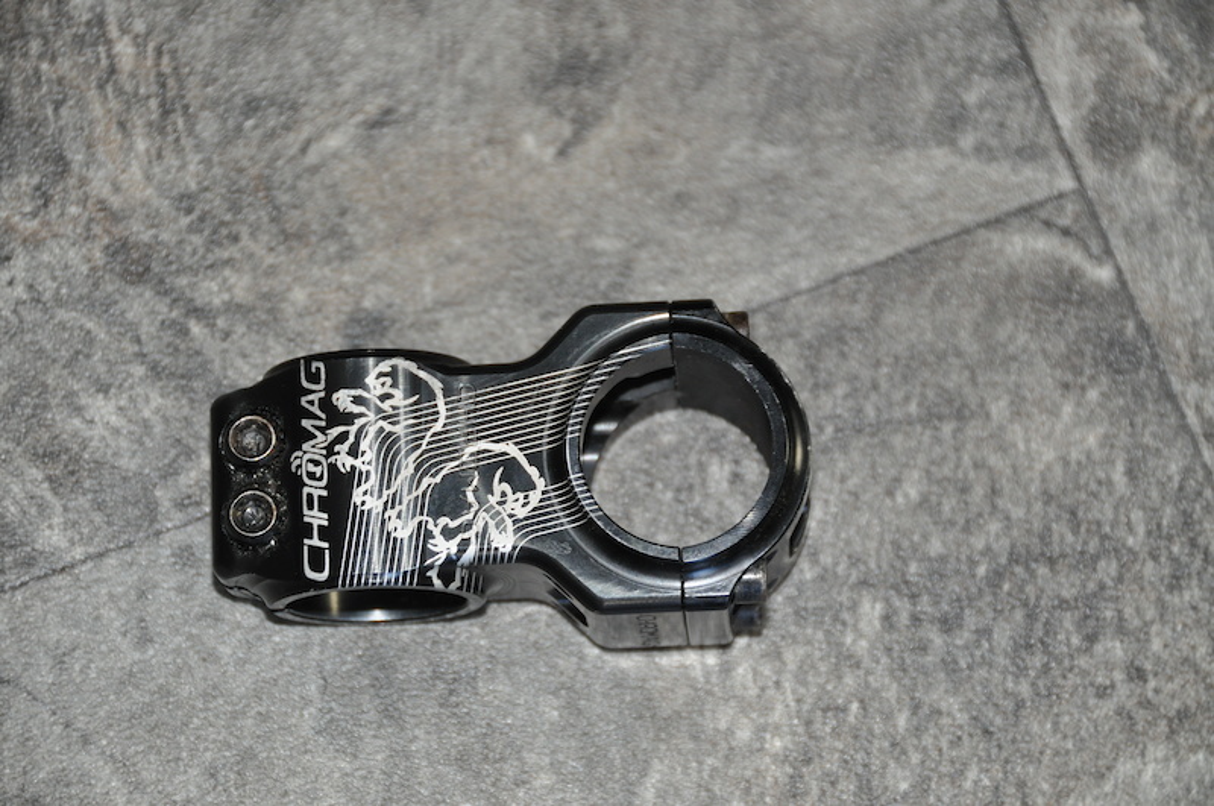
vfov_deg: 9.6
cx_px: 607
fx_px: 4799
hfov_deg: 14.4
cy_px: 403
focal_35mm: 142
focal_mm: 95
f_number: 5.3
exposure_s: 1/60
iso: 800
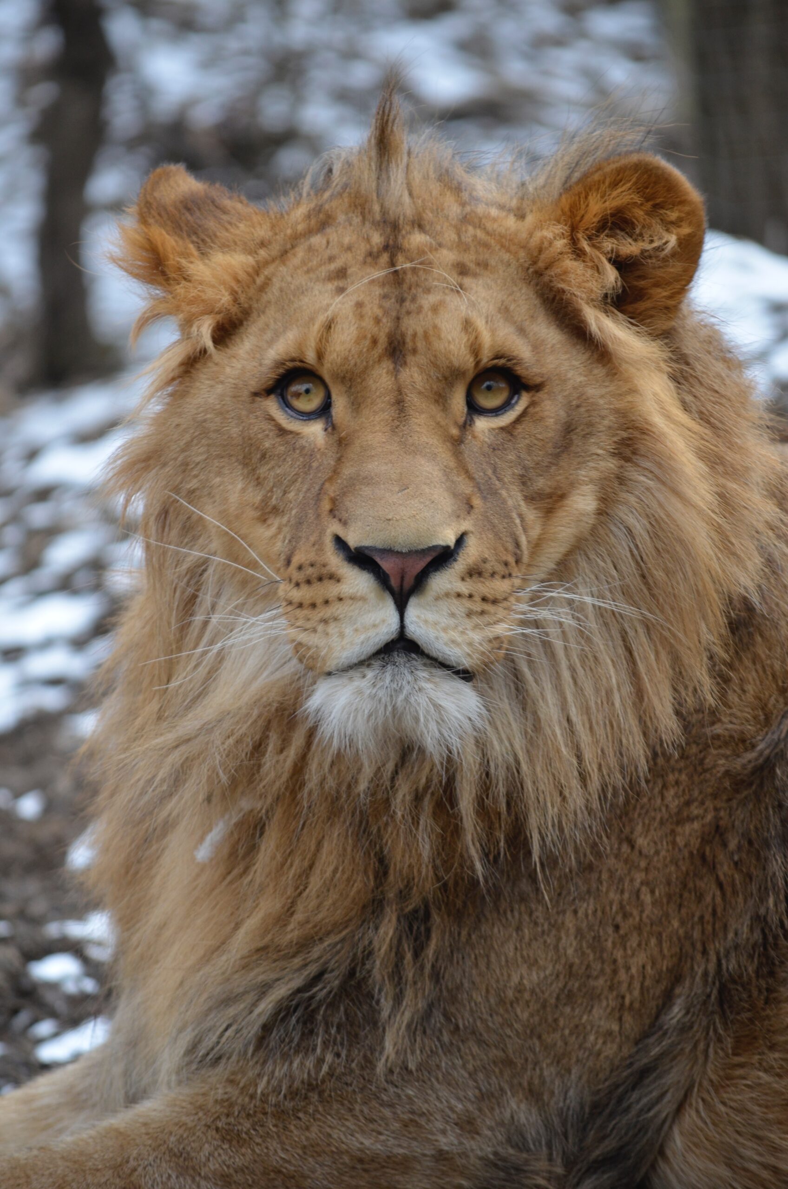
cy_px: 594
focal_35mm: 300
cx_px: 394
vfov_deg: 6.9
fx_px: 9892
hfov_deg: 4.6
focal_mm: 200
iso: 400
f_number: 5
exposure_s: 1/320
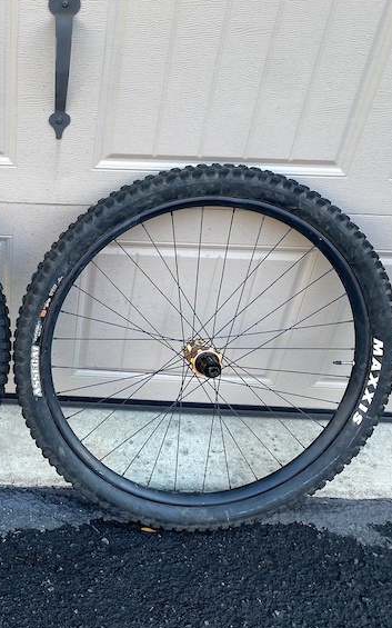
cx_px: 9
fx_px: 667
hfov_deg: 30.6
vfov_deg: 50.4
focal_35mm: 39
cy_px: 309
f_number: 1.8
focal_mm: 4.25
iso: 32
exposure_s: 1/120
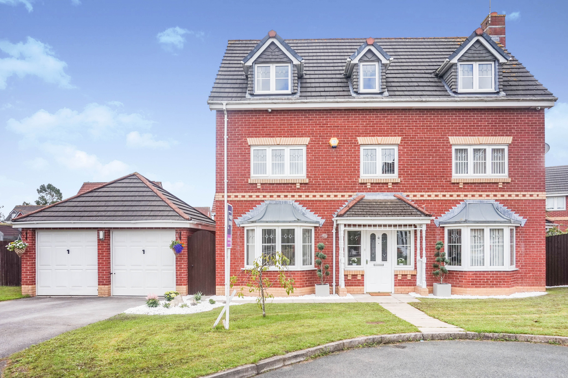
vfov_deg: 53.1
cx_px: 284
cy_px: 189
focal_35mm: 24
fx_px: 378
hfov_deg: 73.8
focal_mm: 16
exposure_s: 1/125
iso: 100
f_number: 10
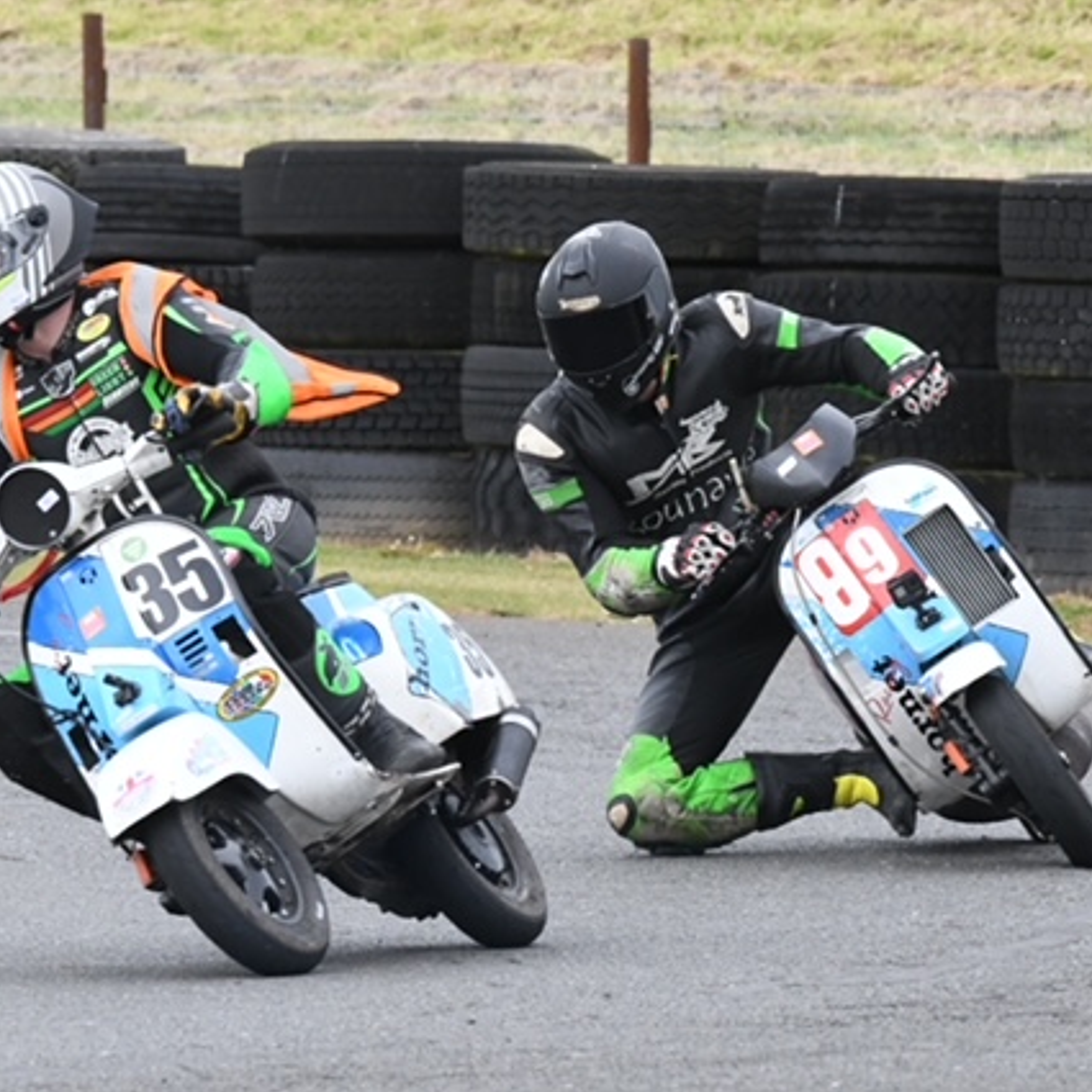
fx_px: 21236
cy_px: 547
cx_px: 532
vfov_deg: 2.9
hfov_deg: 2.9
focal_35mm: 595
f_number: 13
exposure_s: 1/2000
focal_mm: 310
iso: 4500
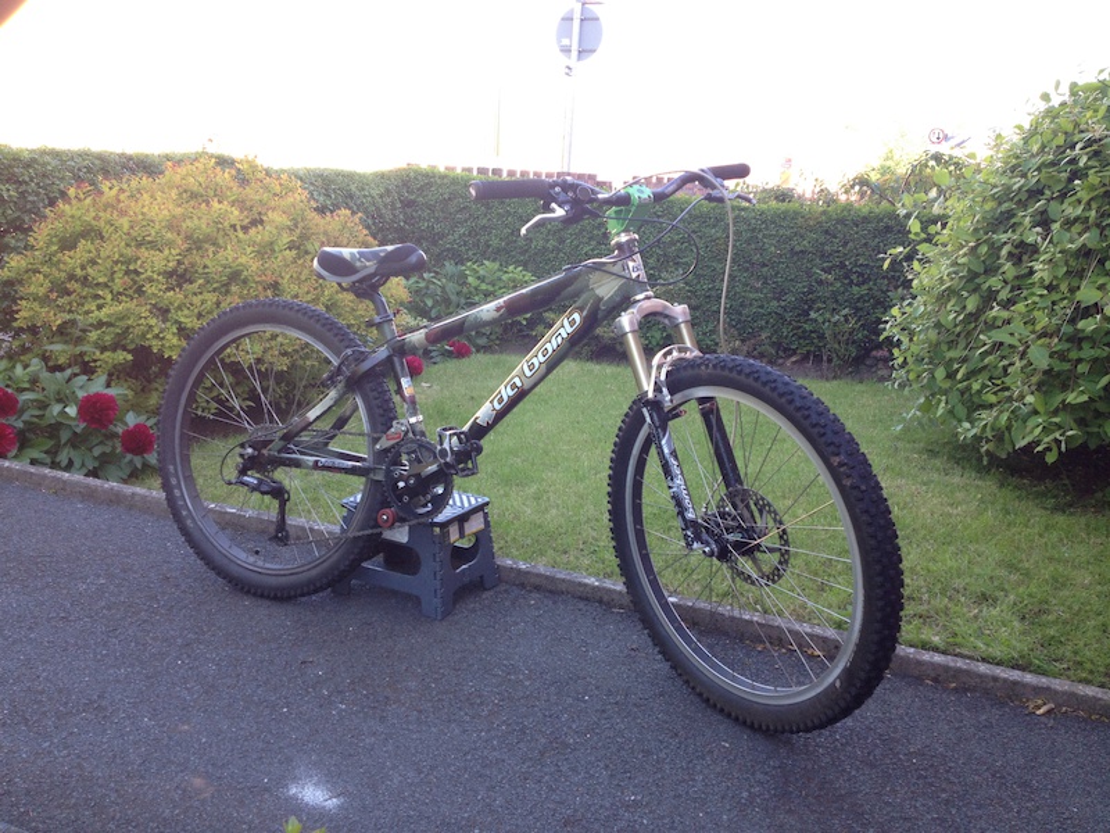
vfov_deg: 40.7
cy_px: 416
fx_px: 1122
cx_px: 555
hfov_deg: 52.6
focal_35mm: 35
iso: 80
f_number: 2.4
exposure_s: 1/120
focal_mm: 4.28
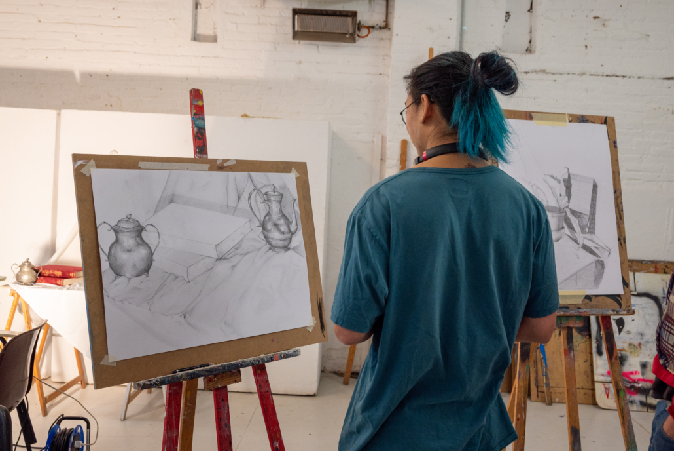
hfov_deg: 51.9
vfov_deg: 36.0
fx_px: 693
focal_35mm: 37
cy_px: 226
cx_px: 337
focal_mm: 37
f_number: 5.3
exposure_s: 1/100
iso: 800
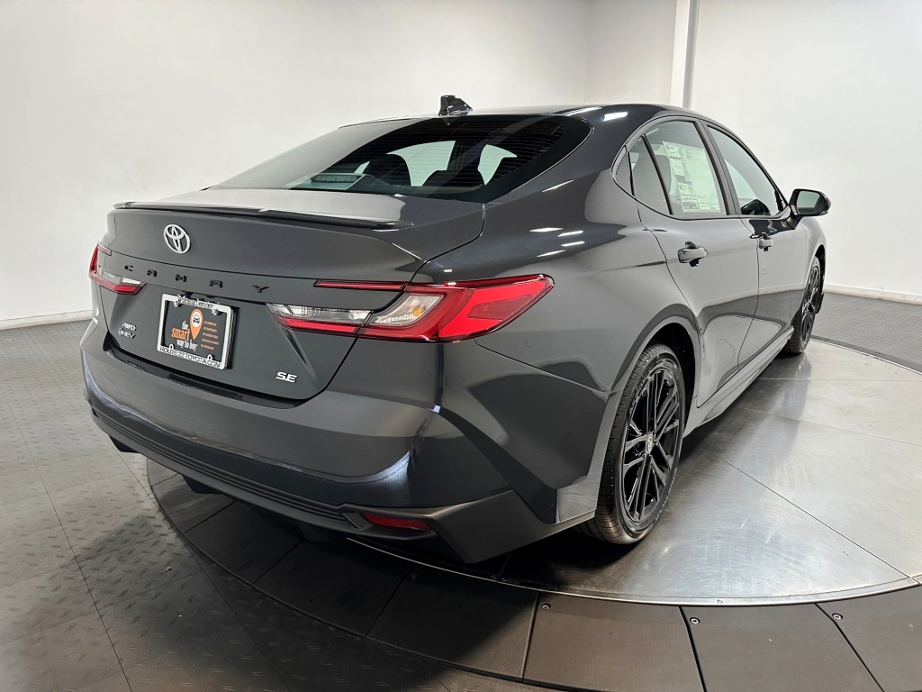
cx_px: 461
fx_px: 639
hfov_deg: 71.6
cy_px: 346
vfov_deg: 56.8
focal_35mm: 24
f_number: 1.78
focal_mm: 6.86
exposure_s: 1/60
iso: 400
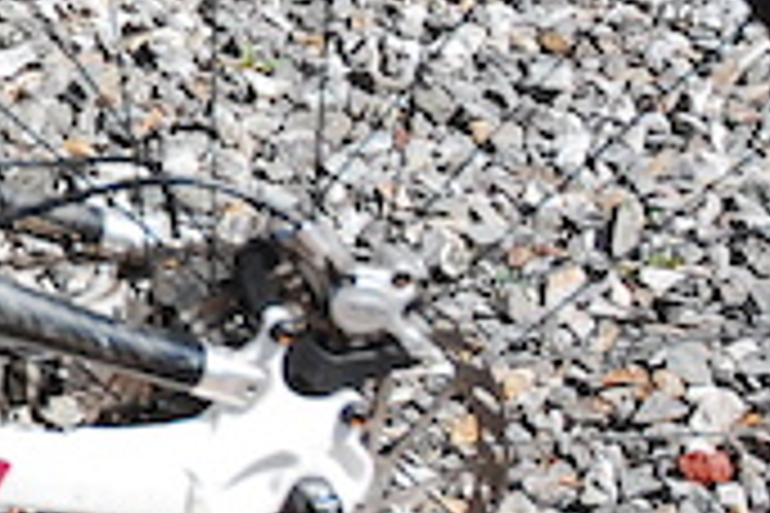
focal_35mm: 217
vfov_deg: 6.3
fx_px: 4648
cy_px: -108
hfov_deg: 8.7
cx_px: -1018
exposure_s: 1/4000
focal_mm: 31
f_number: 4
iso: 800
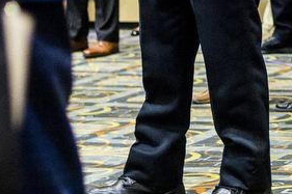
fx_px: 1313
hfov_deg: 12.5
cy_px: -84
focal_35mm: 162
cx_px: 313
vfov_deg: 8.3
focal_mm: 35
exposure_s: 1/80
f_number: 2.8
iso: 4000
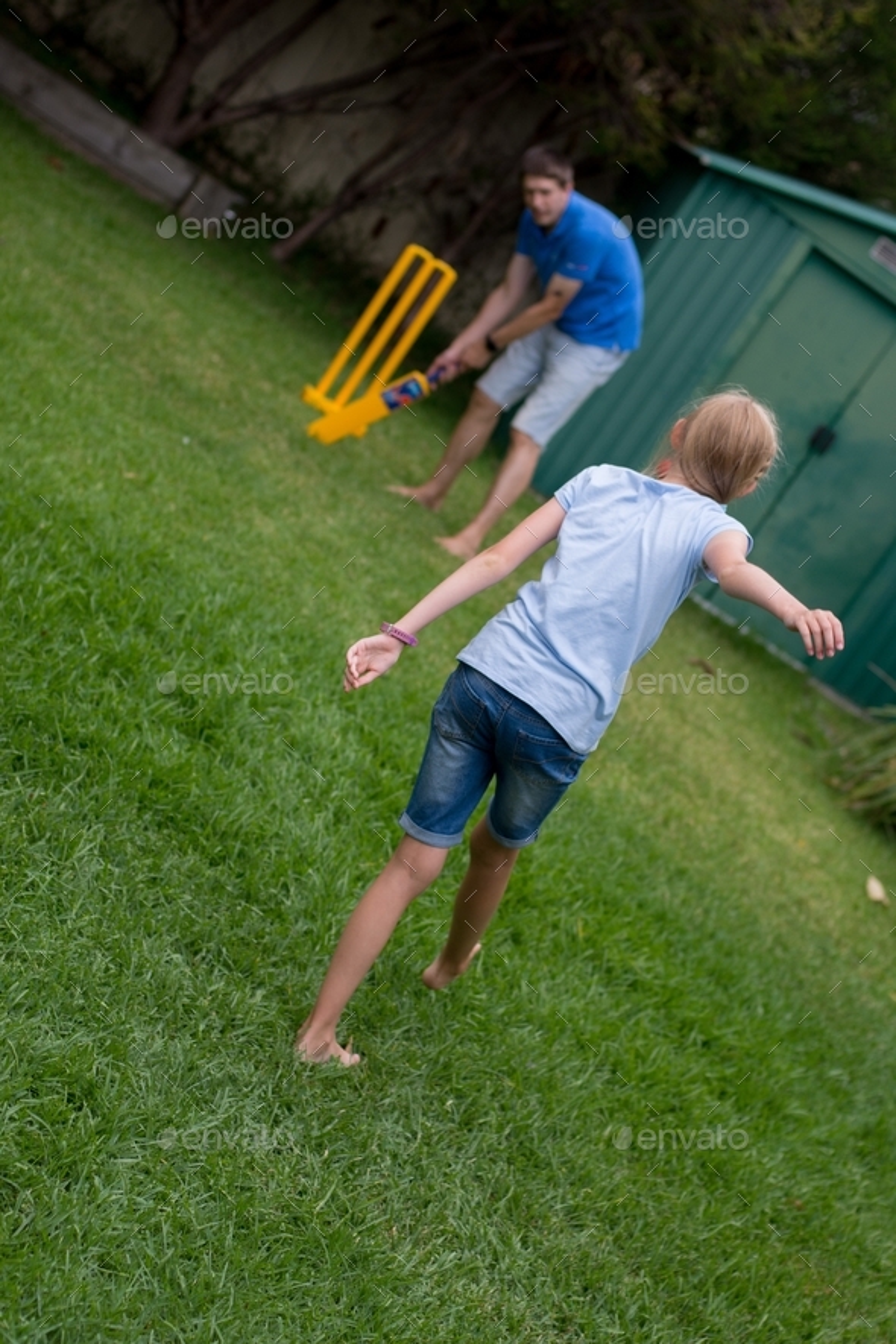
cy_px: 672
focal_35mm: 75
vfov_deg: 27.0
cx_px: 448
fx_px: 2800
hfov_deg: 18.2
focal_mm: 50
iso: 200
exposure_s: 1/640
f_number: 3.2
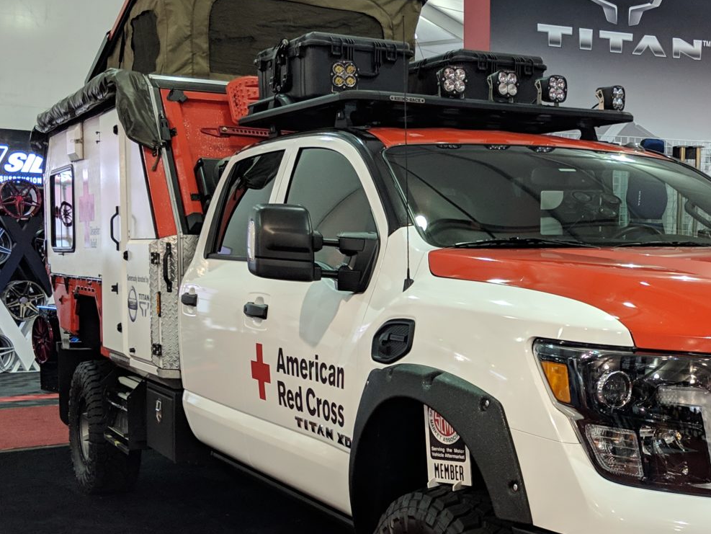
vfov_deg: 26.0
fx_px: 1151
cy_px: 350
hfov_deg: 33.8
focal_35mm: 56
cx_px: 506
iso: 94
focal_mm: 4.44
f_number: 1.8
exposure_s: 1/120
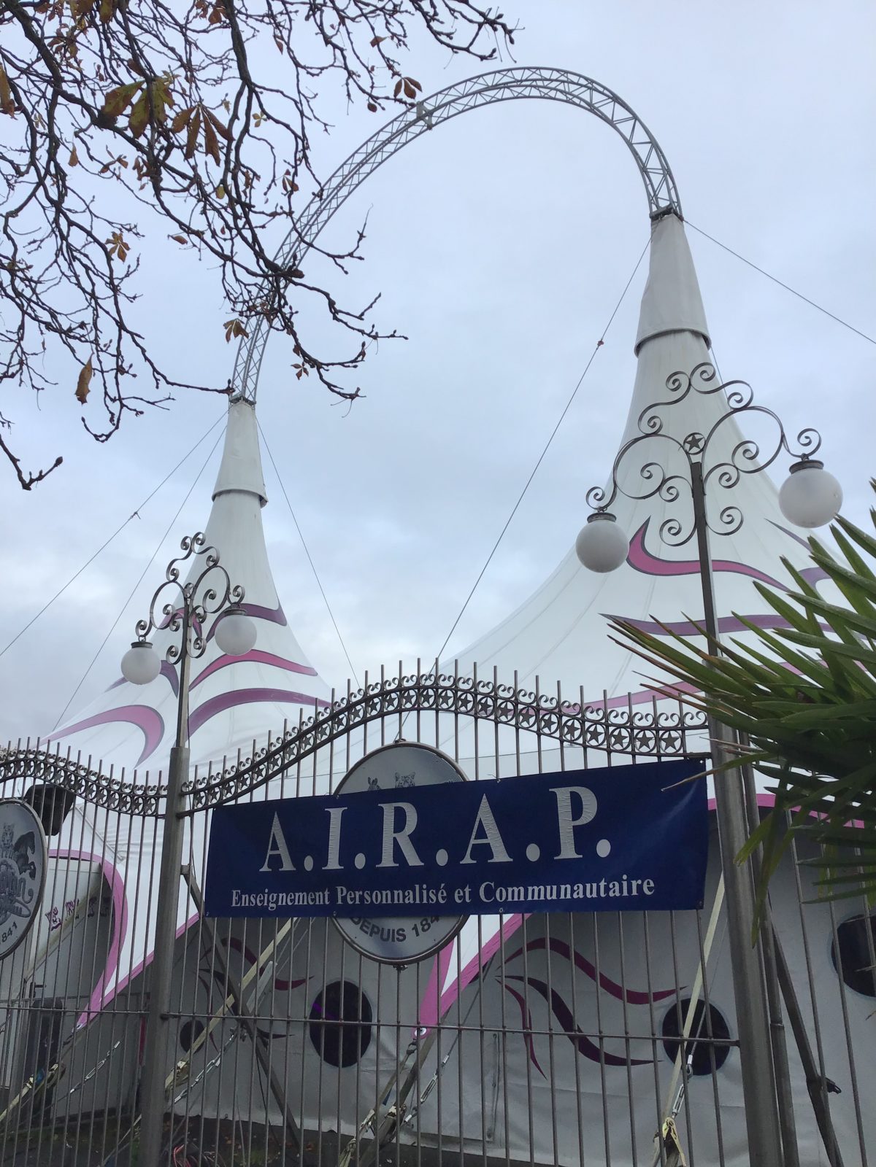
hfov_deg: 45.4
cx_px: 438
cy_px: 584
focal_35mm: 31
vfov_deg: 58.4
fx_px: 1046
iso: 25
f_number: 2.4
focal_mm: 3.3
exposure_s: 1/367
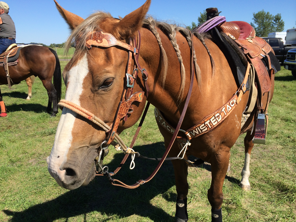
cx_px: 148
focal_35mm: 30
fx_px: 257
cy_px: 111
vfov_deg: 46.8
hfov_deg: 60.0
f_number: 2.2
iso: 32
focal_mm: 4.12
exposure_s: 1/1709
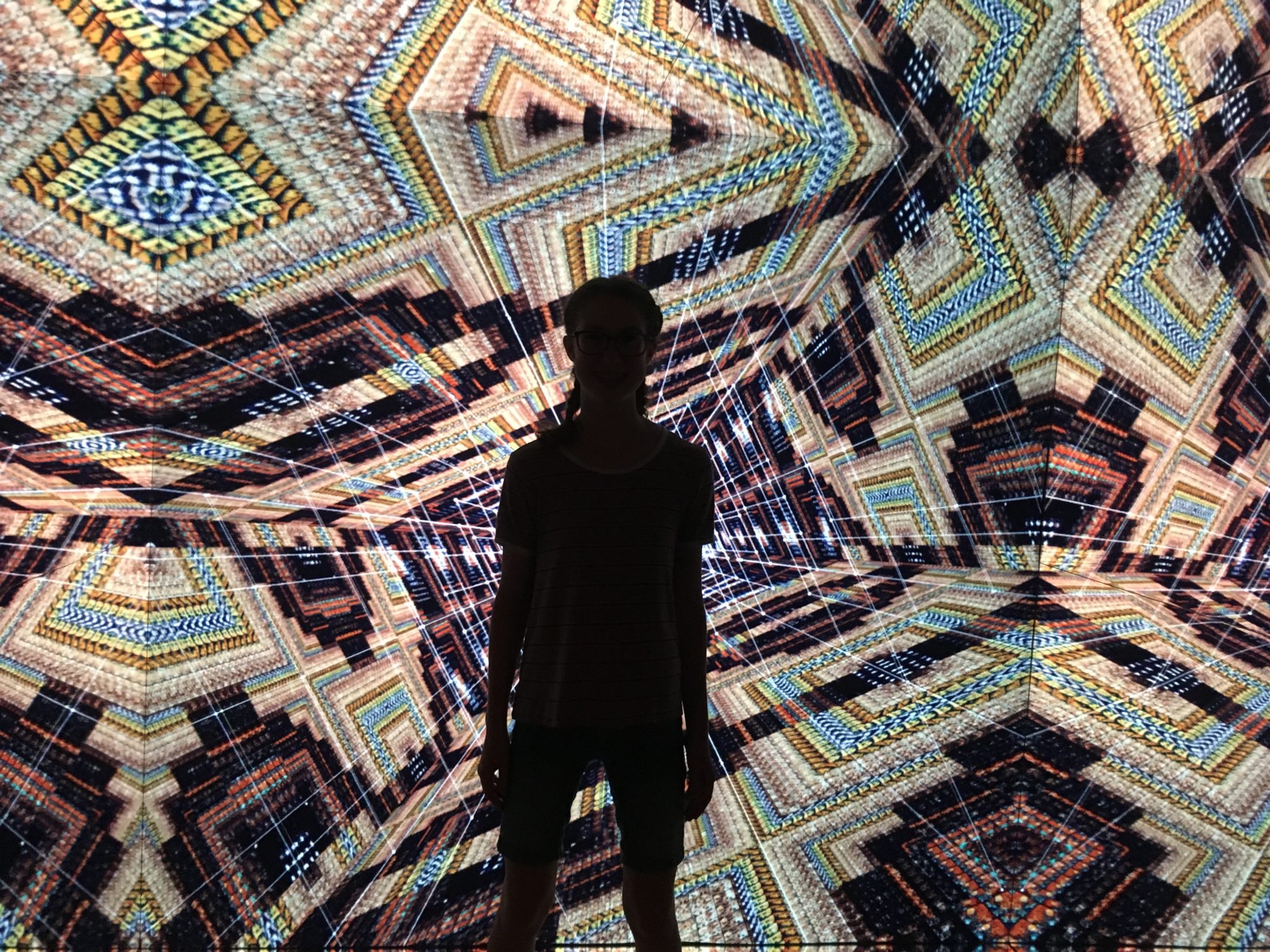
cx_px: 635
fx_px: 1064
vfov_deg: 48.2
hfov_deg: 61.7
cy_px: 476
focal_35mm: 29
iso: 200
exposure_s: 1/17
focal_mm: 4.15
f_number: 2.2
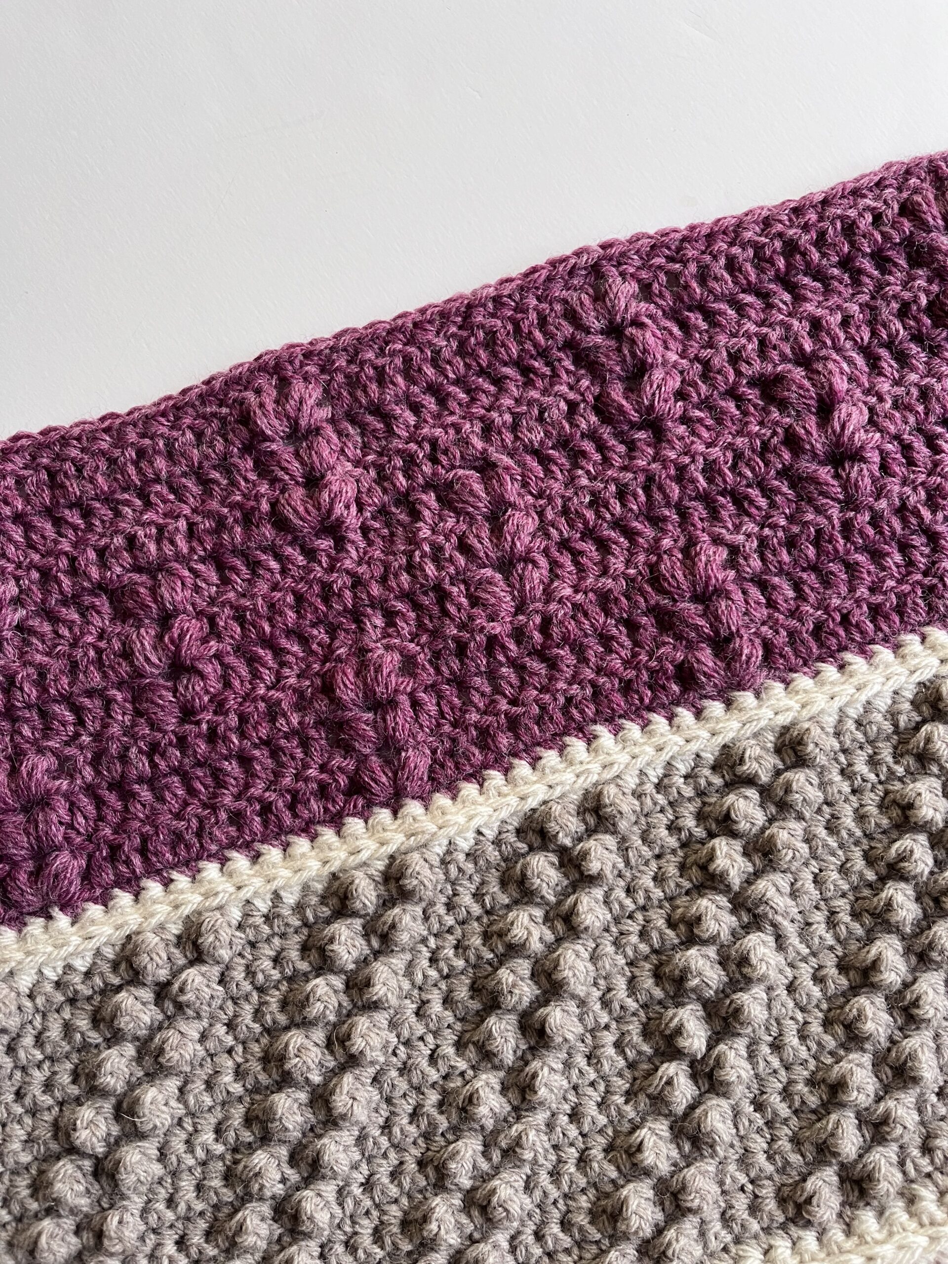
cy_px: 632
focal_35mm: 26
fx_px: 949
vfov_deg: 67.3
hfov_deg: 53.1
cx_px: 474
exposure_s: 1/84
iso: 125
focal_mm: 5.1
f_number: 1.6
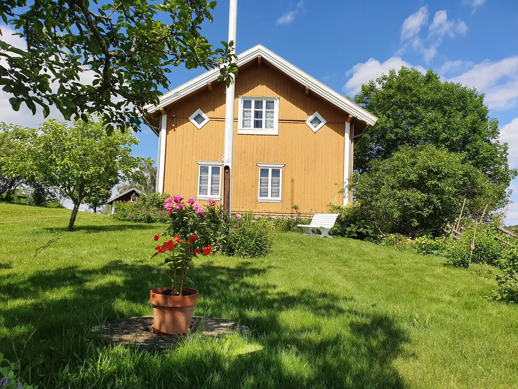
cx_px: 259
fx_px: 389
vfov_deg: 53.1
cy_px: 194
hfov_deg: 67.3
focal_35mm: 26
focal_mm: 4.32
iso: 50
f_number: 2.4
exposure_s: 1/2104
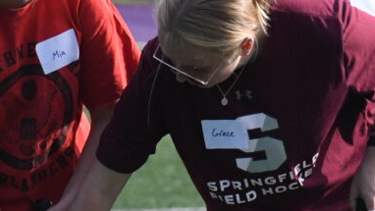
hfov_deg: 3.1
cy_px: 218
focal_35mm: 691
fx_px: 6872
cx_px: 137
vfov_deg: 1.8
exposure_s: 1/8000
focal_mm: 112
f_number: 4.8
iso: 2000
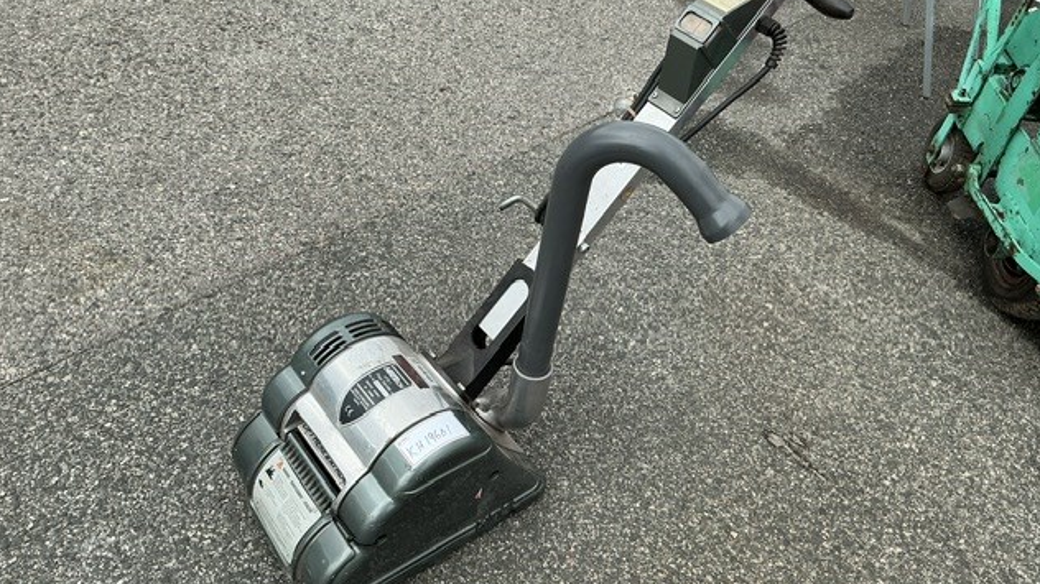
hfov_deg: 61.0
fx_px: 882
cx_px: 520
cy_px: 281
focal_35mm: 32
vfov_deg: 36.6
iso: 25
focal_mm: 3
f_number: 1.8
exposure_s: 1/759
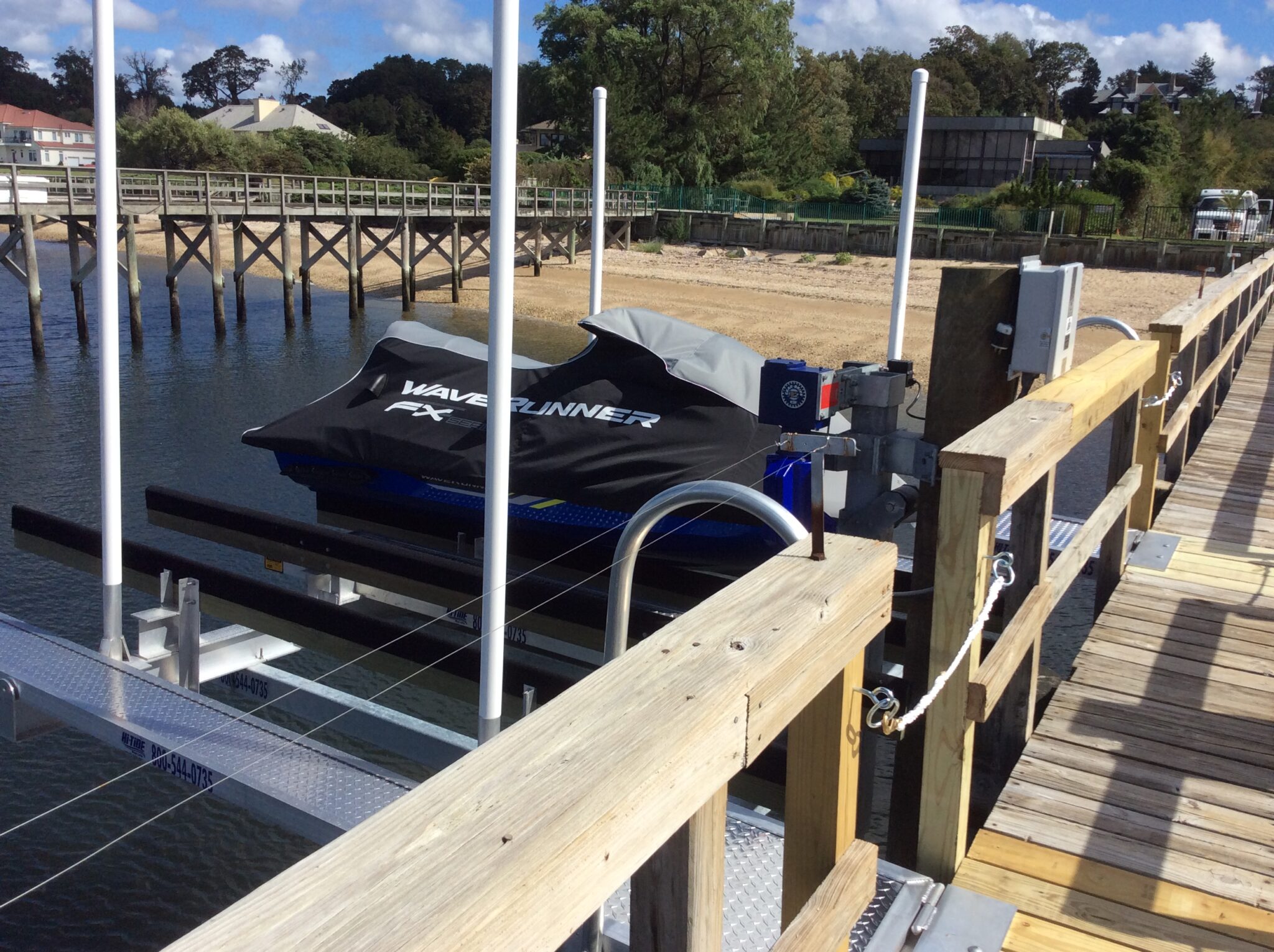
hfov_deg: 56.9
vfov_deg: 44.1
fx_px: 1176
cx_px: 637
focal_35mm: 32
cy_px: 476
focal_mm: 3.3
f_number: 2.4
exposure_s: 1/1972
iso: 32
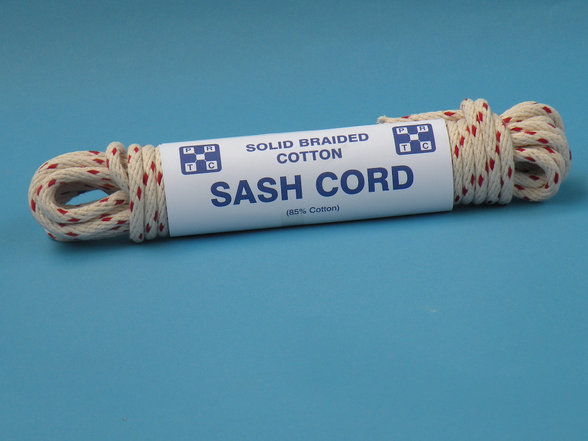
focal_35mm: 136
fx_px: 2310
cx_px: 294
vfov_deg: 10.9
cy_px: 210
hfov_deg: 14.5
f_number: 4.5
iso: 64
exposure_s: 1/95.8
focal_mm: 21
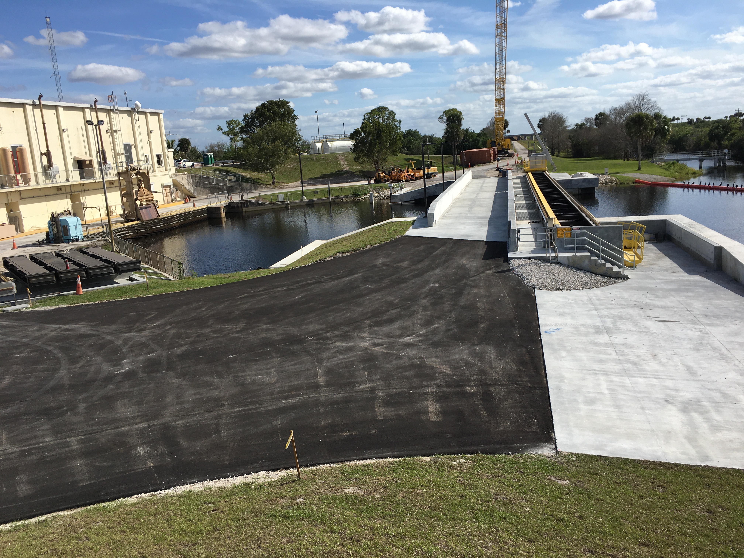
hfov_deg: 61.7
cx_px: 372
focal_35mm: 29
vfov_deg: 48.2
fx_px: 623
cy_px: 279
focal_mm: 4.15
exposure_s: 1/2024
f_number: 2.2
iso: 25
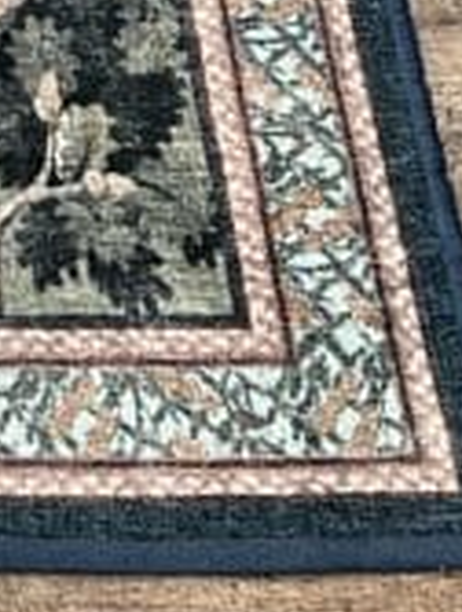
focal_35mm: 159
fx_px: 2819
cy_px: -850
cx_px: -499
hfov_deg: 8.8
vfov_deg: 10.6
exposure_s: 1/60
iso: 160
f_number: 1.5
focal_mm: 5.7
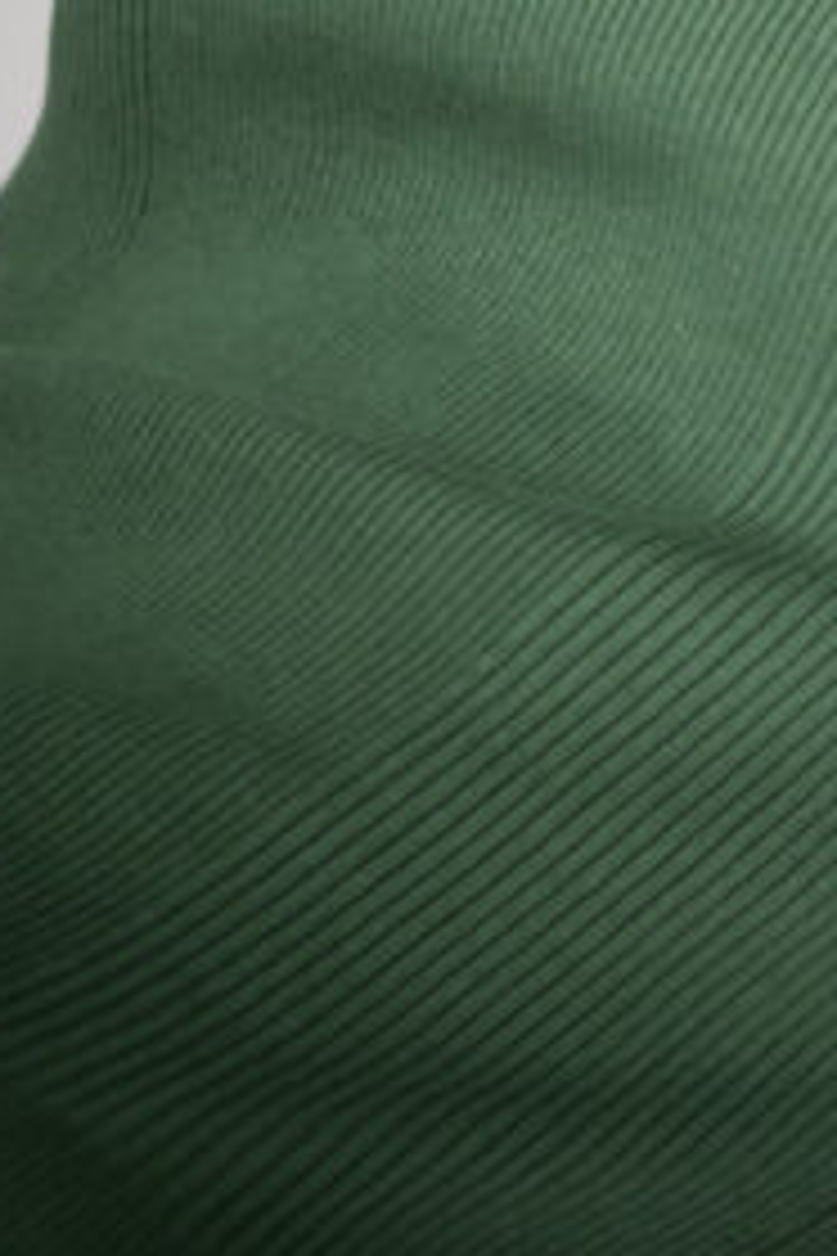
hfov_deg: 4.0
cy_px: -468
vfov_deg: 5.9
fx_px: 11996
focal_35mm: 344
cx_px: 1089
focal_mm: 45
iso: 250
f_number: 1.8
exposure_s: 1/320
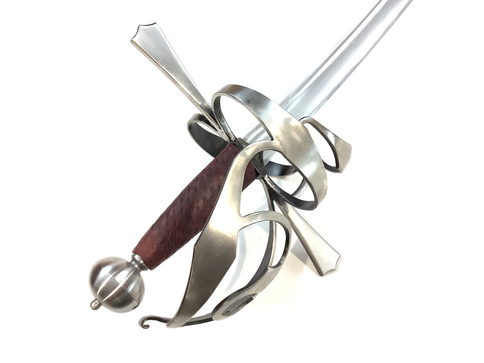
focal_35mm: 31
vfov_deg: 45.4
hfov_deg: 58.4
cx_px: 242
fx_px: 433
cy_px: 182
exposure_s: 1/60
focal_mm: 3.3
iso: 250
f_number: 2.4
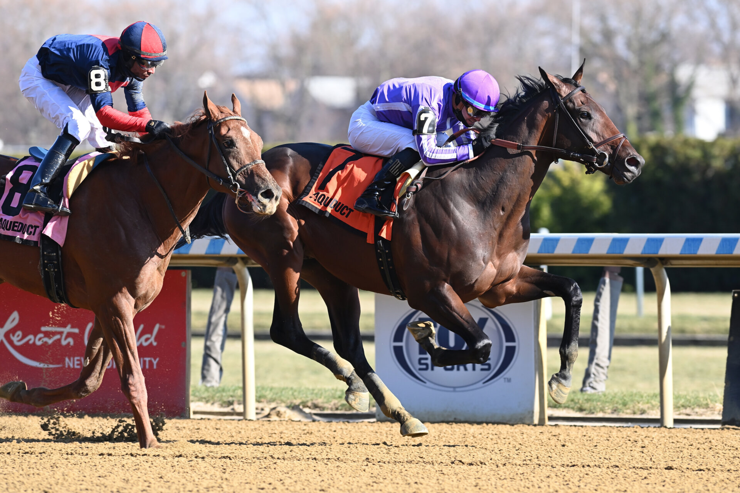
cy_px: 246
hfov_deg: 6.9
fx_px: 6166
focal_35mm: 300
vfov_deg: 4.6
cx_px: 370
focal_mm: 300
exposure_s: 1/2000
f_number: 5.6
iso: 1000
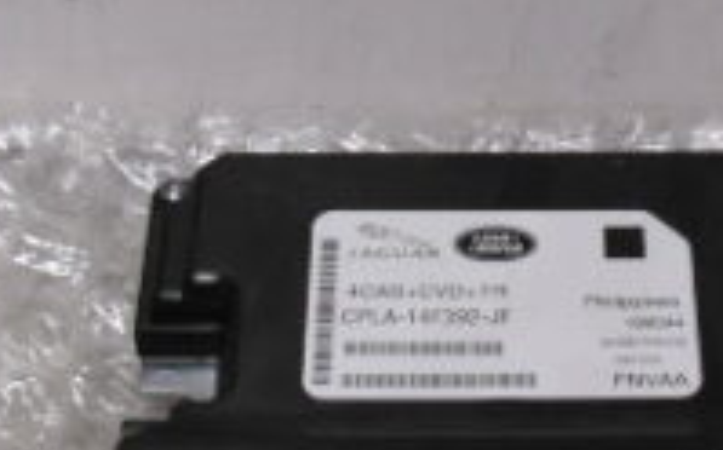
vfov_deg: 11.3
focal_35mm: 115
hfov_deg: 18.1
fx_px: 2264
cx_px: 516
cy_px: 47
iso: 200
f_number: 3.1
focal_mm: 6.3
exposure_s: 1/80
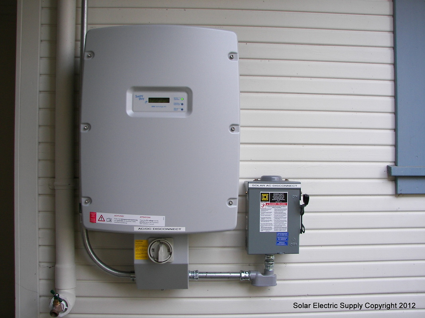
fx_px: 442
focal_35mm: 36
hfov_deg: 51.4
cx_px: 212
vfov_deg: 39.6
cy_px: 159
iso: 64
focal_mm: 6
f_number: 2.8
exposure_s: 1/30
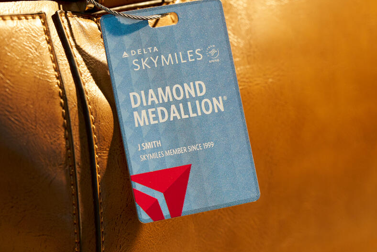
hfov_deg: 15.0
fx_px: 1435
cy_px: 105
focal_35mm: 137
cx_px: 218
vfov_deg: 10.0
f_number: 4
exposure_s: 1/250
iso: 2500
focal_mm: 90
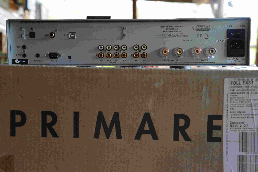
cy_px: 86
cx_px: 129
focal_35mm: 48
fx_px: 344
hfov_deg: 41.1
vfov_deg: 28.1
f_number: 6.3
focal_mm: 48
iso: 6400
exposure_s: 1/160
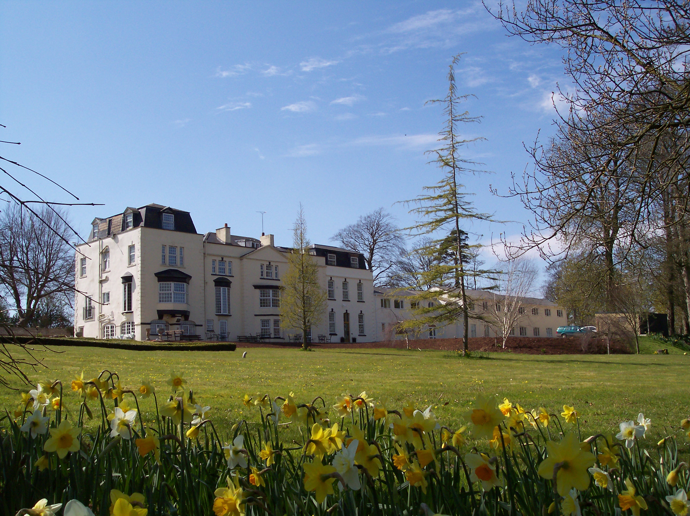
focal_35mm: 38
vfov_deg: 37.7
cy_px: 258
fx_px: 757
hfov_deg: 49.0
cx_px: 345
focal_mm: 8
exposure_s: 1/1000
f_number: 4.8
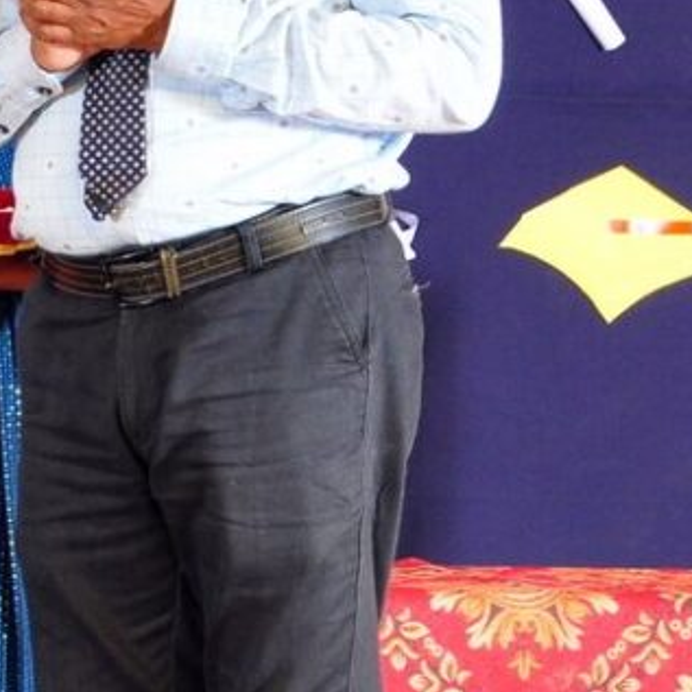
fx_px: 4750
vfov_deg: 8.3
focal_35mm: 210
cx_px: -845
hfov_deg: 7.8
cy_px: 341
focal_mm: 34
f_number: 8
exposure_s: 1/125
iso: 800
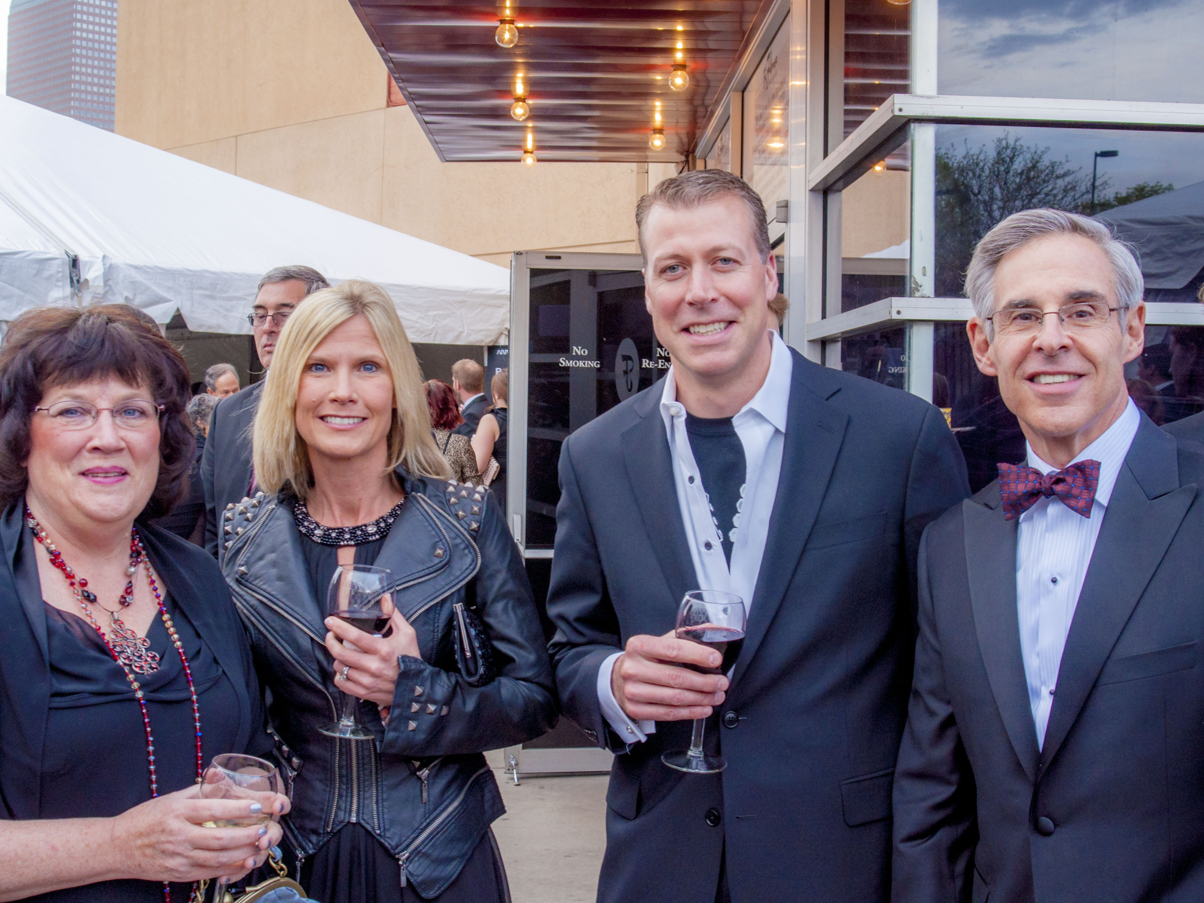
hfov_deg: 41.2
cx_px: 584
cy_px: 448
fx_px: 1600
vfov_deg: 31.5
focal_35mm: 46
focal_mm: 28
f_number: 8
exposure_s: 1/60
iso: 320
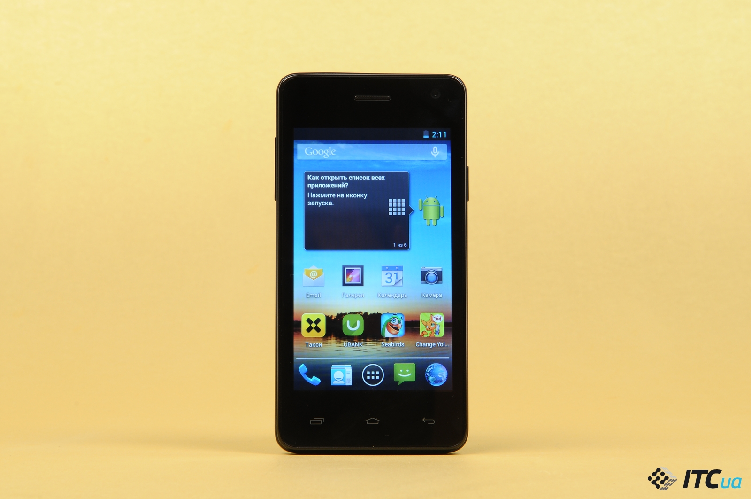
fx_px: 1719
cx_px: 376
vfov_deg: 16.5
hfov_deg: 24.7
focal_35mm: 82
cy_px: 250
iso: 200
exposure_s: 1/3
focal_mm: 55
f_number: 16
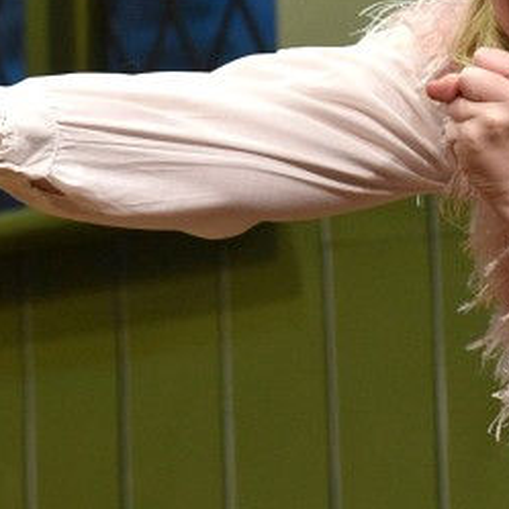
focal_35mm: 338
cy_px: 225
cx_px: 392
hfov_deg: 5.2
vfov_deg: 5.2
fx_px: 5623
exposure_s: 1/500
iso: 2200
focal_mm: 110
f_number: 5
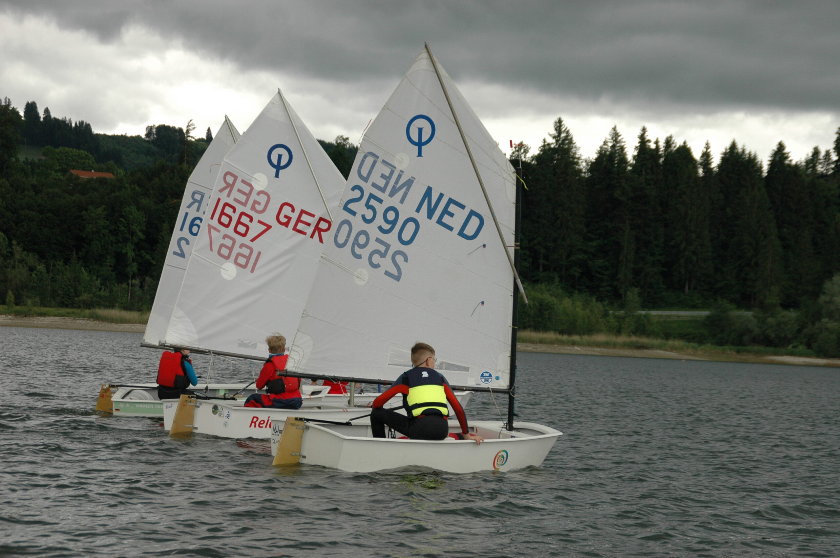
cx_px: 420
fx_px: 2448
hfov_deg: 19.5
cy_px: 279
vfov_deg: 13.0
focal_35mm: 105
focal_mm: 70
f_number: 9
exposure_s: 1/320
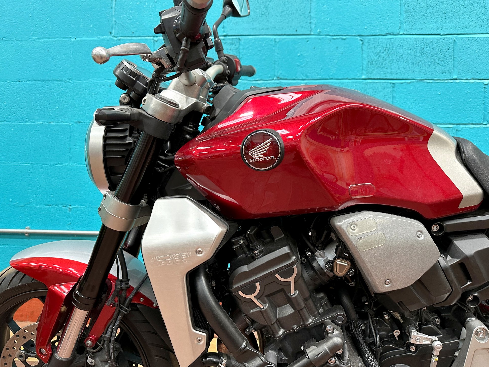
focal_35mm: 25
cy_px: 178
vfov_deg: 54.9
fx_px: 353
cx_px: 244
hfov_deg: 69.4
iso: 250
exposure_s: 1/50
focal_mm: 6.86
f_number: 1.78
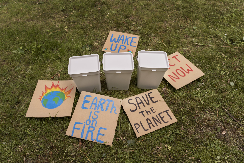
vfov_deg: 46.4
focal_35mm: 28
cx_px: 122
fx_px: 190
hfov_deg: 65.5
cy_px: 82
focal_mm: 28
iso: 320
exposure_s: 1/320
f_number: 5
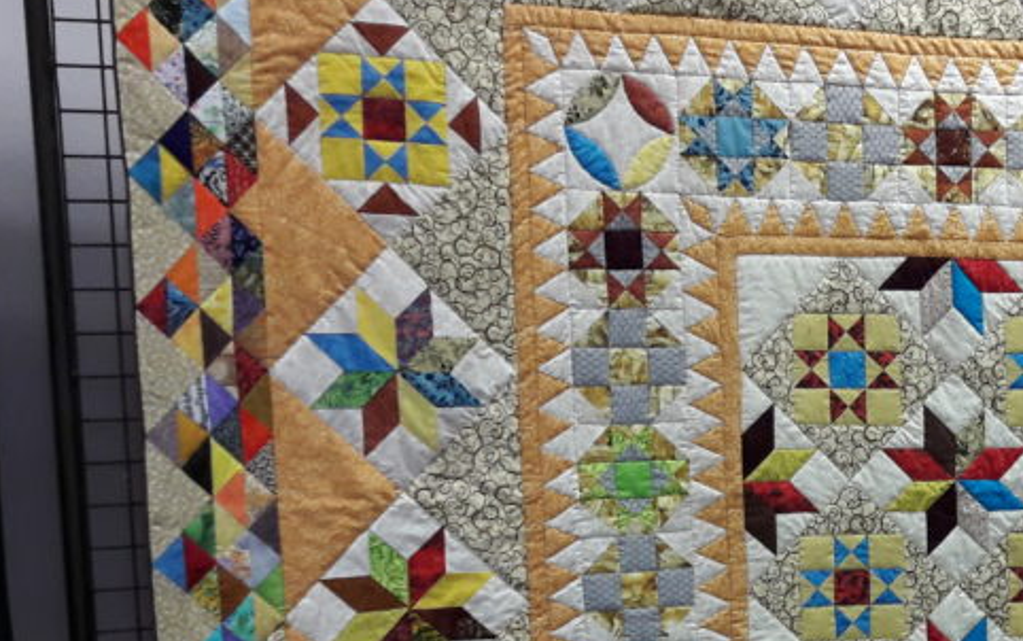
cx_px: 896
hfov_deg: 31.1
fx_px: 1758
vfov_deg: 20.3
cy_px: 562
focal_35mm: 63
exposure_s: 1/33
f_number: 1.9
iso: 100
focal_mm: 3.7
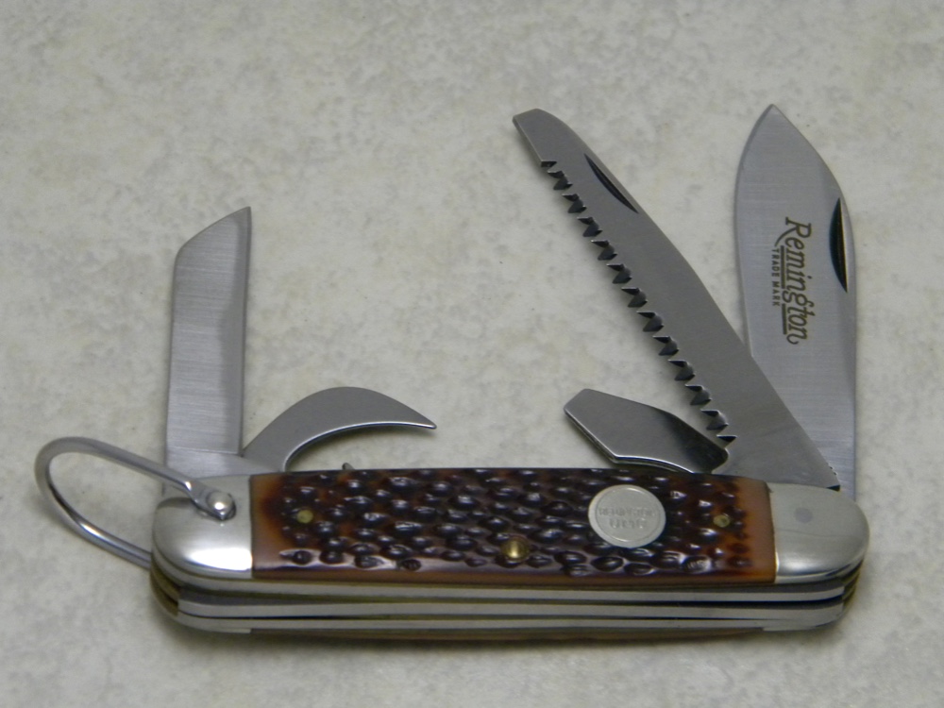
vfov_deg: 10.0
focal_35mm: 148
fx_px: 4036
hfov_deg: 13.3
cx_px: 472
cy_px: 354
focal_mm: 26.8
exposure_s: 1/23.2
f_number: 5
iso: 400
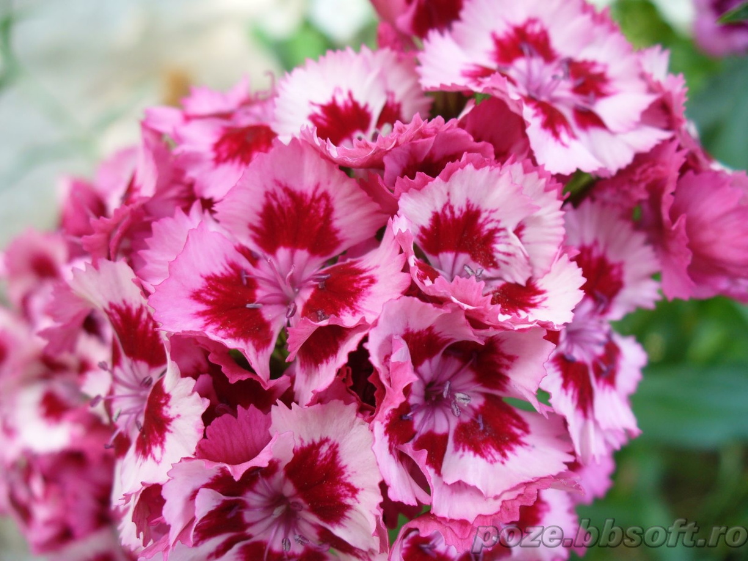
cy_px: 280
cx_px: 374
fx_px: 800
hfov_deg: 50.1
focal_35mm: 37
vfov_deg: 38.7
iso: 100
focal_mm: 6.1
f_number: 2.8
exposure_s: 1/60
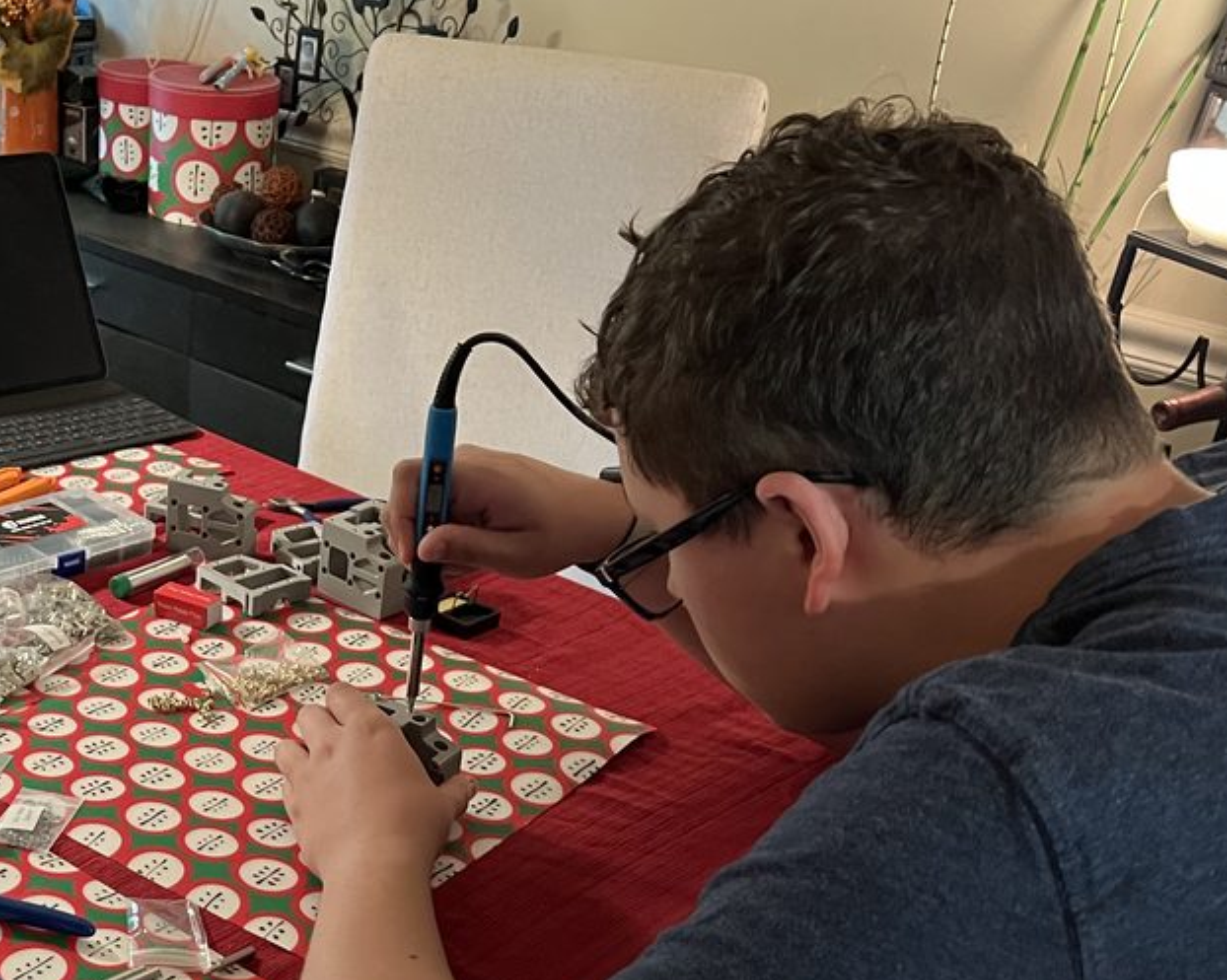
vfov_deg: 30.1
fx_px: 1779
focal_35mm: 49
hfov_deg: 36.9
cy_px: 791
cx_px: 262
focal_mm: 5.7
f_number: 1.5
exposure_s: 1/42
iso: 500
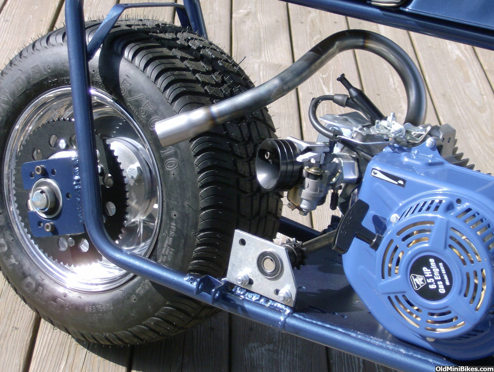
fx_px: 1215
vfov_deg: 17.4
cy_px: 186
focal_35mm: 85
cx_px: 247
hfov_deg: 23.0
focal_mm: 14.1
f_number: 4.2
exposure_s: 1/428
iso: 100
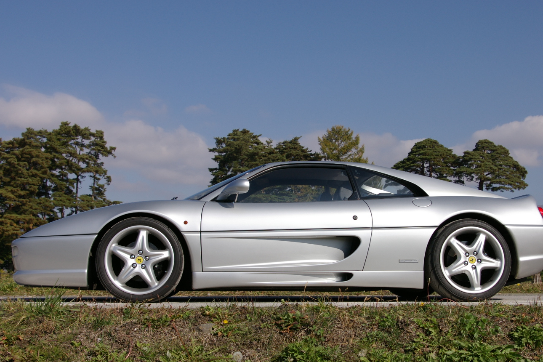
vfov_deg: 27.0
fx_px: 754
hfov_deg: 39.6
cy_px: 204
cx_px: 297
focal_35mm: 50
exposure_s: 1/500
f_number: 8
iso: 200
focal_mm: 28
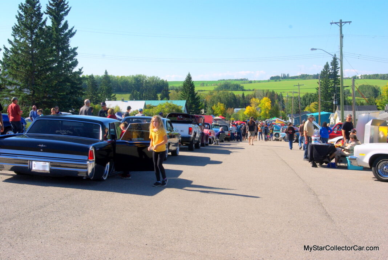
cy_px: 130
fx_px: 615
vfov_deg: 23.9
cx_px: 194
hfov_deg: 35.0
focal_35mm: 57
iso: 100
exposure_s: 1/180
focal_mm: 38
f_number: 11
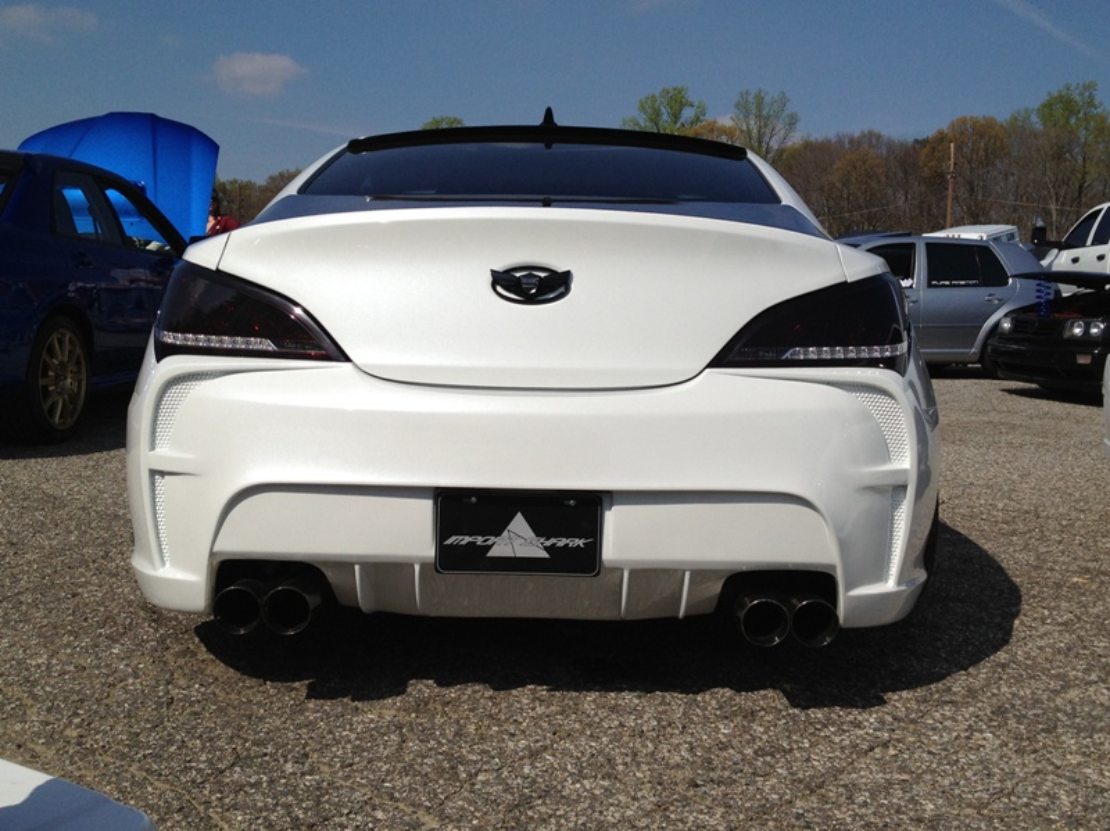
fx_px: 1122
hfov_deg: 52.7
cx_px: 555
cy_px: 416
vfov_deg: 40.7
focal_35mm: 35
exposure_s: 1/5025
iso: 64
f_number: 2.4
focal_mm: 4.28
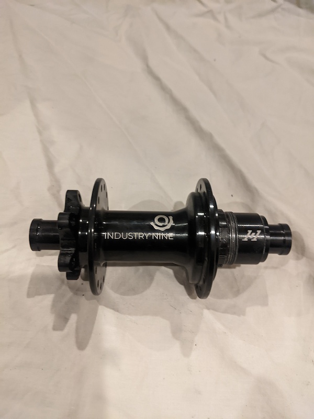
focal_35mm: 27
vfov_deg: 65.3
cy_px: 210
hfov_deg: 51.4
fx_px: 327
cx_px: 157
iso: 673
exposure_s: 1/30
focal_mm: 4.44
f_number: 1.8
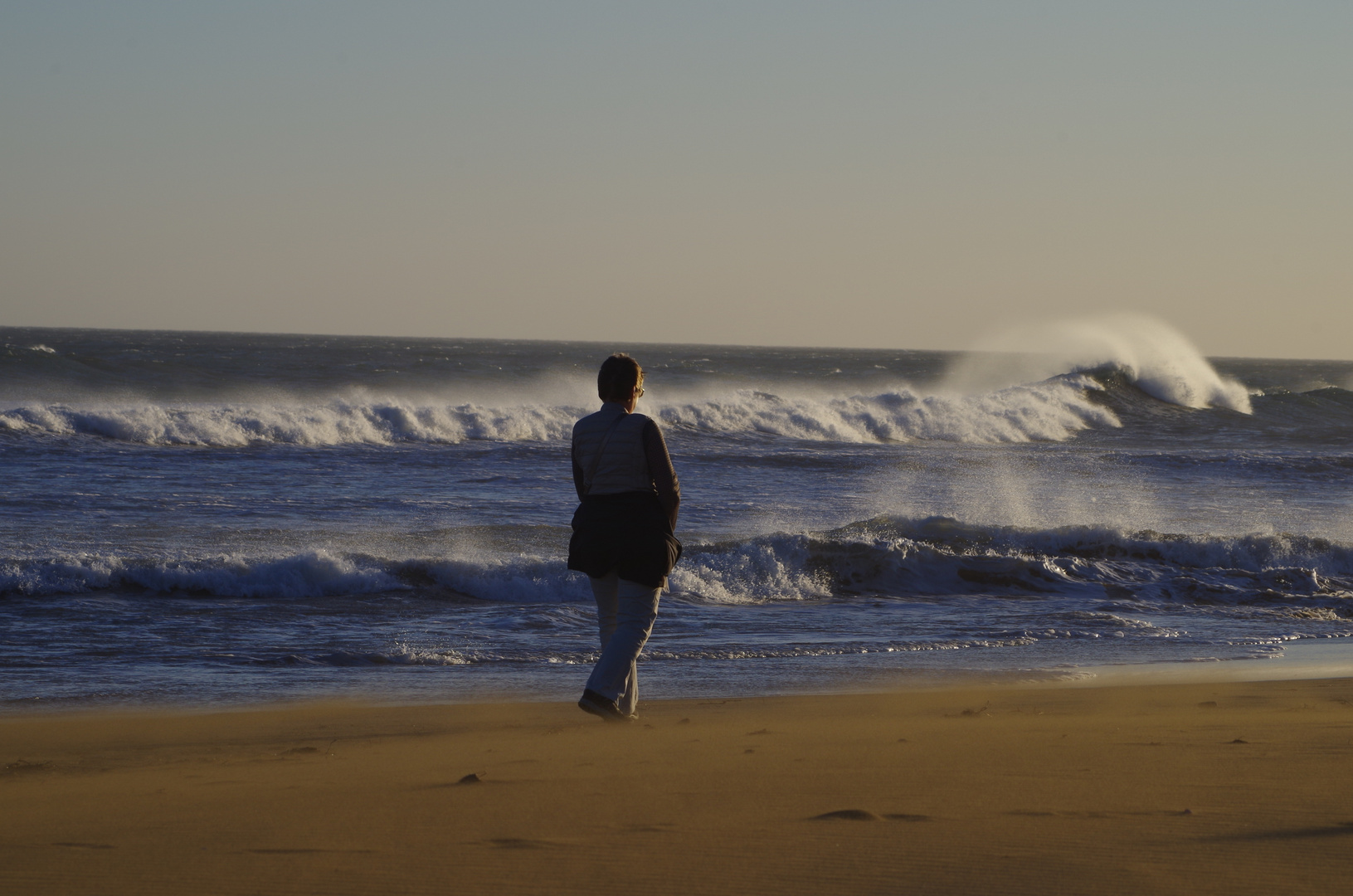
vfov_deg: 8.7
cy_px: 448
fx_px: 5888
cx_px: 676
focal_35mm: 157
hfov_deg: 13.1
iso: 100
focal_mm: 105
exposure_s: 1/250
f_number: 11
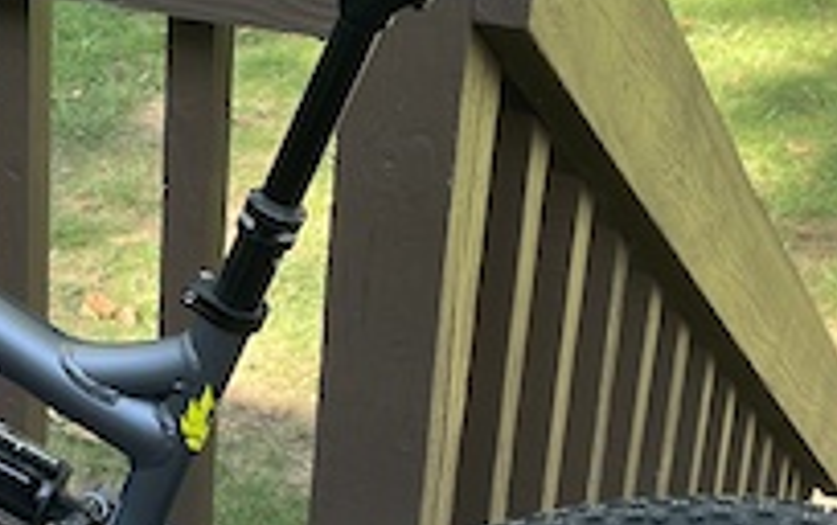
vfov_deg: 12.1
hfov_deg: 18.8
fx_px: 2466
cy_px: 492
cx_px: 41
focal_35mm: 108
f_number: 1.6
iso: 32
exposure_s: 1/121
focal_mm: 4.2
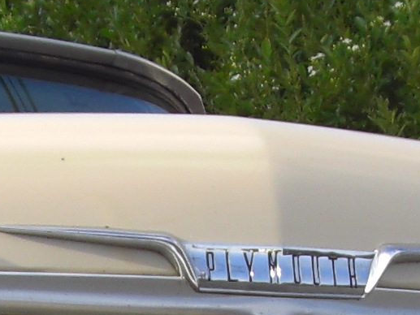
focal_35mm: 240
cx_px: 242
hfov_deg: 8.2
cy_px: 593
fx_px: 2913
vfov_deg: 6.1
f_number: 2.7
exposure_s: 1/400
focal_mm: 6.2
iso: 64
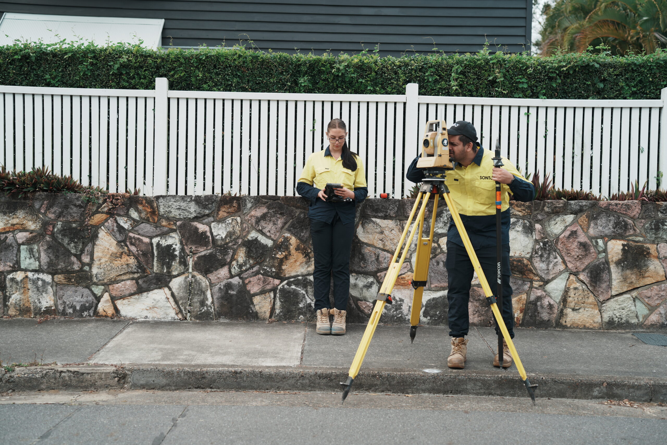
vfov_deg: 30.5
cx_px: 334
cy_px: 222
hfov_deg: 44.5
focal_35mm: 44
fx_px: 815
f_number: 2.5
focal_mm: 44
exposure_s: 1/40
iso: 100
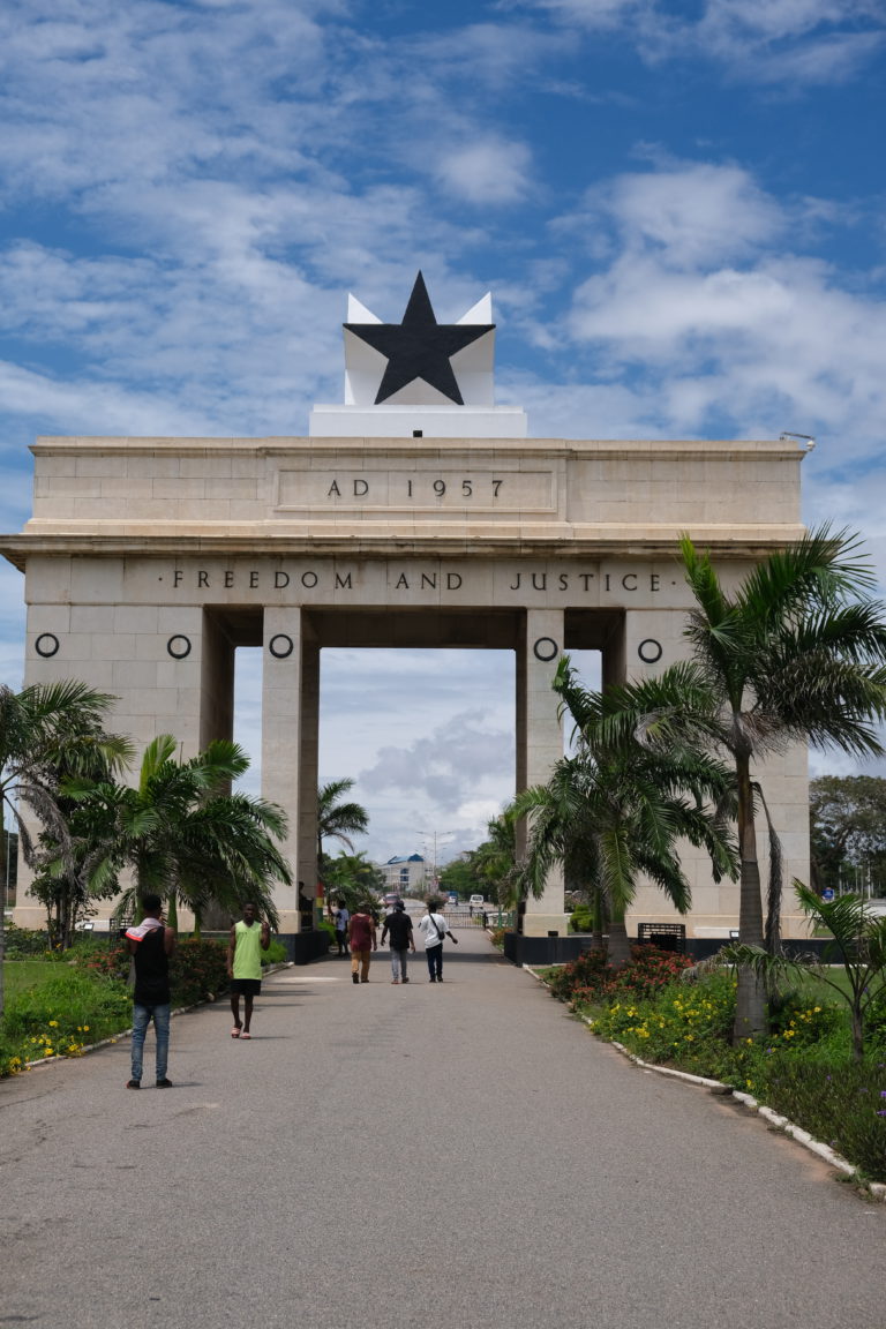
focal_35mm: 49
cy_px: 664
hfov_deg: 27.5
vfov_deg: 40.3
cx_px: 443
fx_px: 1809
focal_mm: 32.9
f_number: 5.6
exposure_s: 1/1100
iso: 160
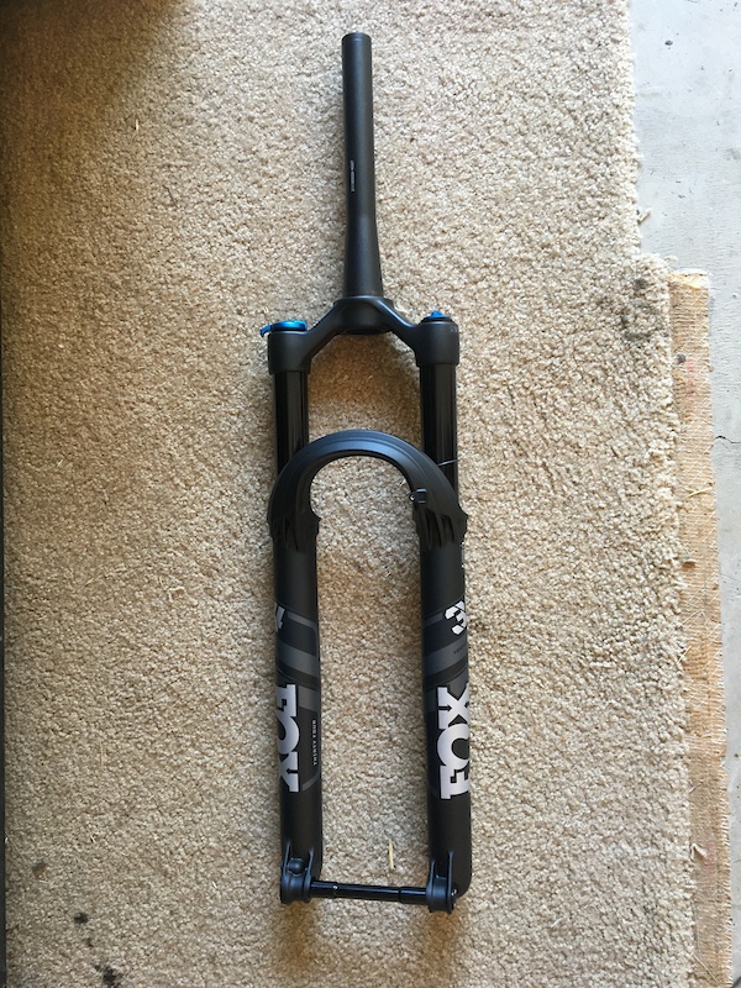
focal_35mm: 29
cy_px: 494
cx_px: 370
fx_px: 828
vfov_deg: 61.7
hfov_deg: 48.2
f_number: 2.2
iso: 100
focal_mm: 4.15
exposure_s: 1/30
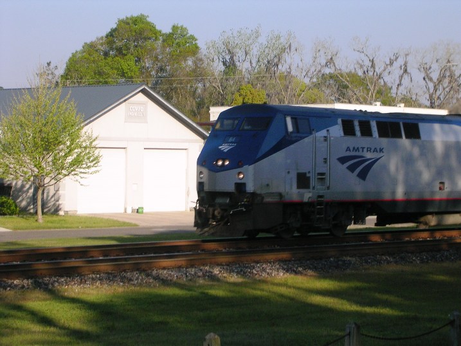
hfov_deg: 17.1
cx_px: 230
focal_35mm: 115
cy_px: 173
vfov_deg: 12.9
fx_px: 1532
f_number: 4.9
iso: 50
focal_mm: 17.4
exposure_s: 1/450
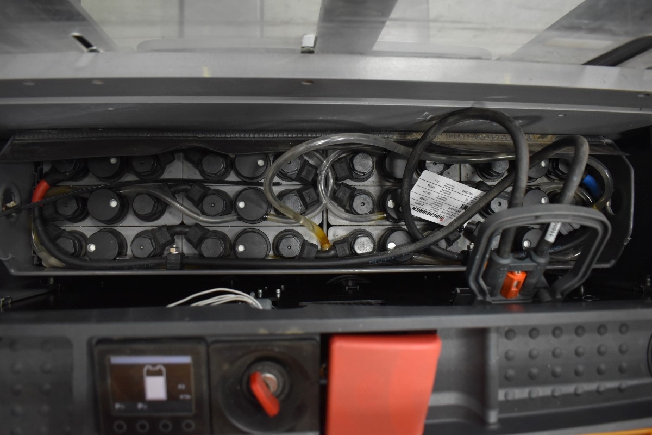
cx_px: 326
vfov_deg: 47.9
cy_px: 218
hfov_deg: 67.4
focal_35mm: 27
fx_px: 489
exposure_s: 1/60
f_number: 3.5
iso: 1400
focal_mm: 18
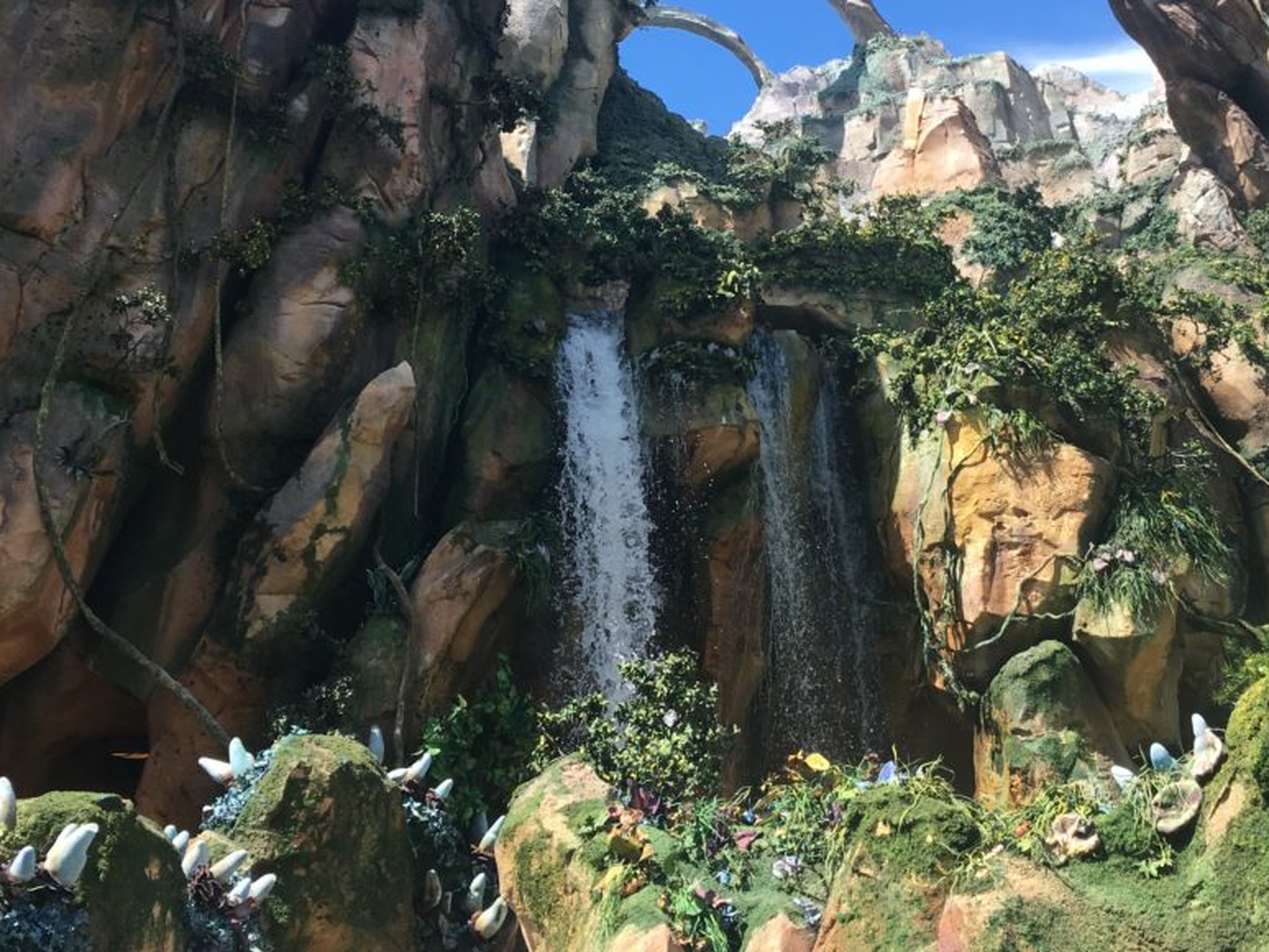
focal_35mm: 45
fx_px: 1650
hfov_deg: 41.9
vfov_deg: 31.8
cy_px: 292
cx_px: 747
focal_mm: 4.15
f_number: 2.2
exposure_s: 1/574
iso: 25
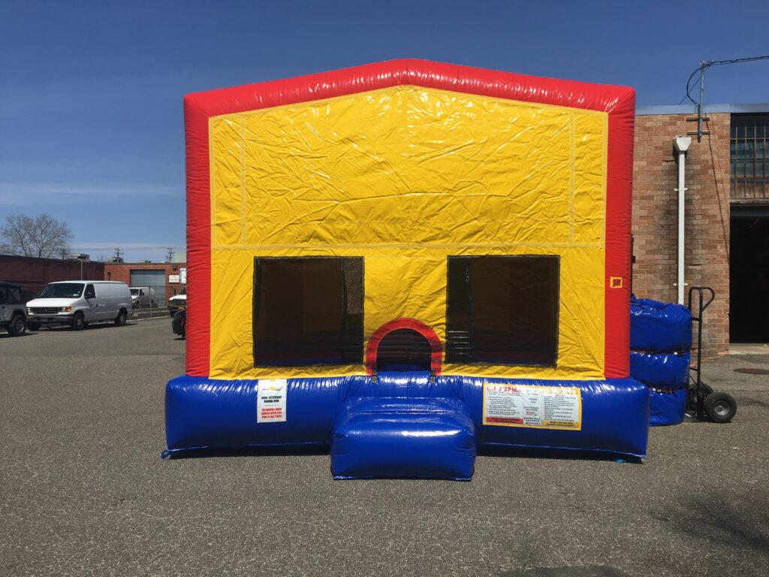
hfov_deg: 61.7
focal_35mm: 29
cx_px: 384
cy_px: 288
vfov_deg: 48.2
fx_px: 644
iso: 25
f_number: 2.2
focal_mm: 4.15
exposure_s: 1/2849
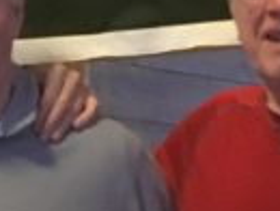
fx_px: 1848
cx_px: -213
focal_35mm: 228
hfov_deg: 8.4
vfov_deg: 6.5
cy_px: 293
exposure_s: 1/15
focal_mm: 4.15
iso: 320
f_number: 2.2
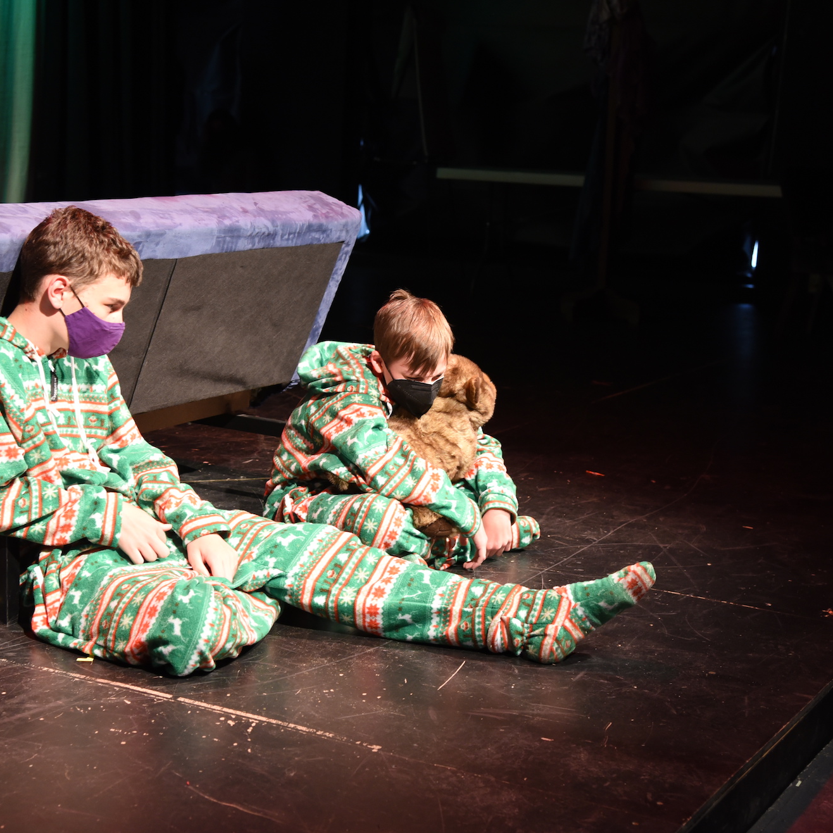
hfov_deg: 27.7
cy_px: 414
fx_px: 1688
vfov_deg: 27.7
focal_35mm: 62
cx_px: 327
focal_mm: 48
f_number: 4.5
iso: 1600
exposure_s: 1/50
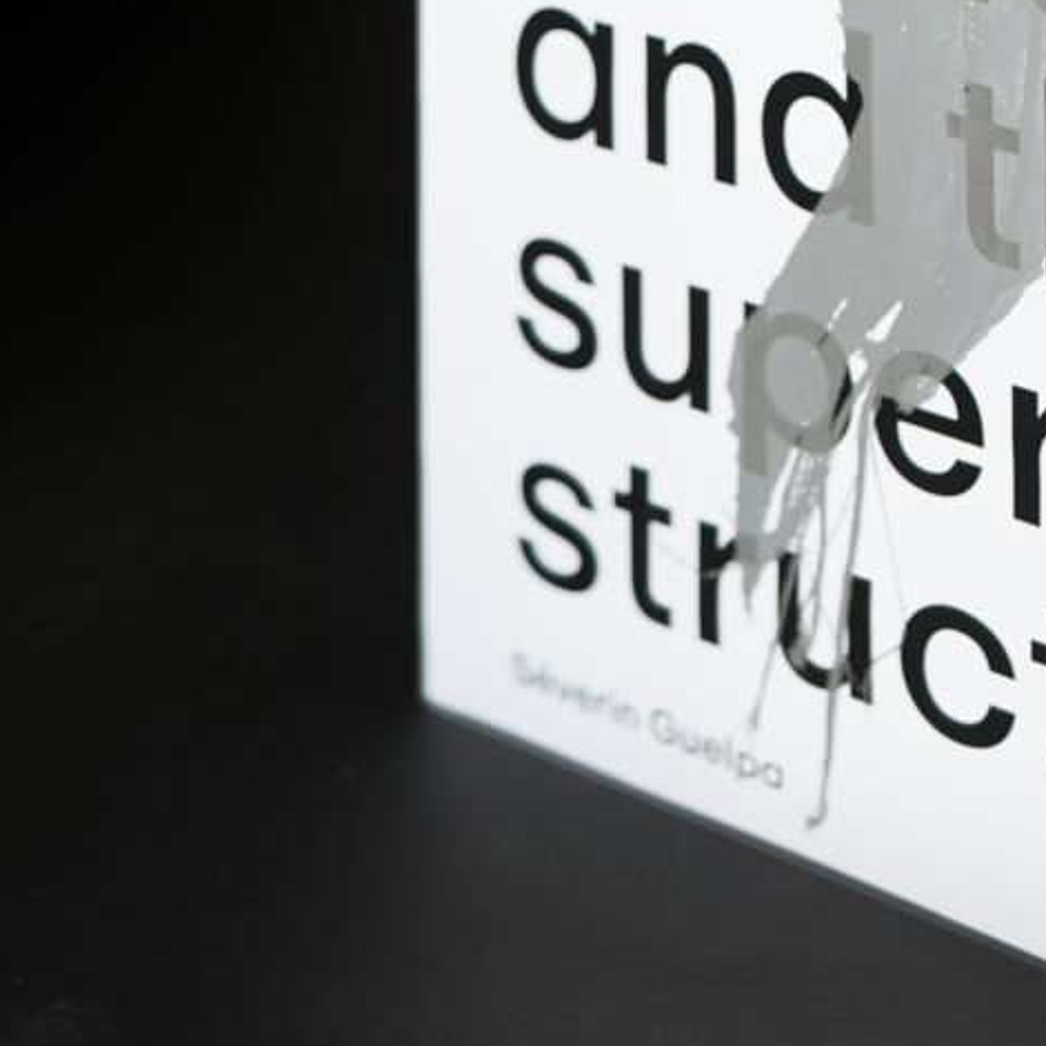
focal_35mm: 107
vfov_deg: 16.0
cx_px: 1207
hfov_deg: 15.7
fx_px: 3658
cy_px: -4
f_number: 2.8
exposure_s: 1/40
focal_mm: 33
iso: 80
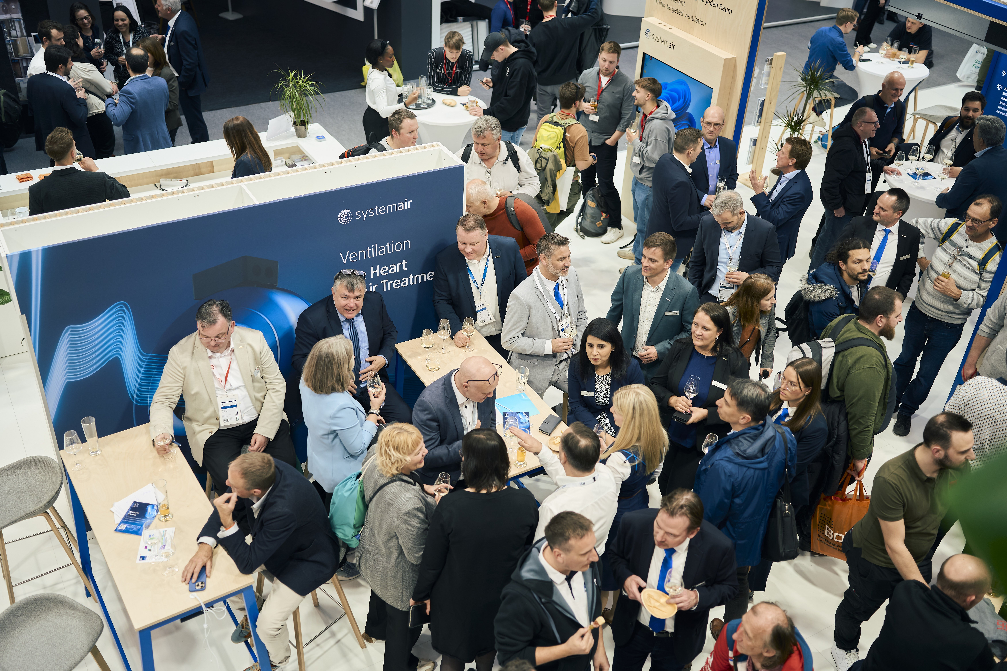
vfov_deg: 37.9
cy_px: 336
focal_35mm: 35
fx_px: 979
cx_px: 504
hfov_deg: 54.4
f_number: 2
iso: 200
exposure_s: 1/160
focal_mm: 35
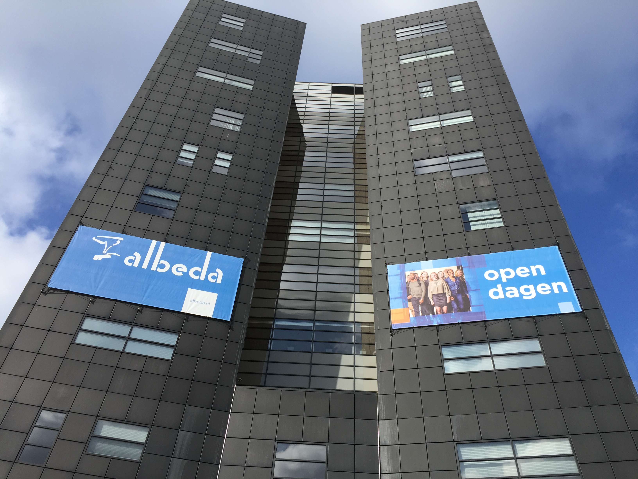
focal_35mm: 29
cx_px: 319
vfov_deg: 48.2
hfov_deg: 61.7
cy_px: 240
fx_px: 534
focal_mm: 4.15
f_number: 2.2
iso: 32
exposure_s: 1/1647
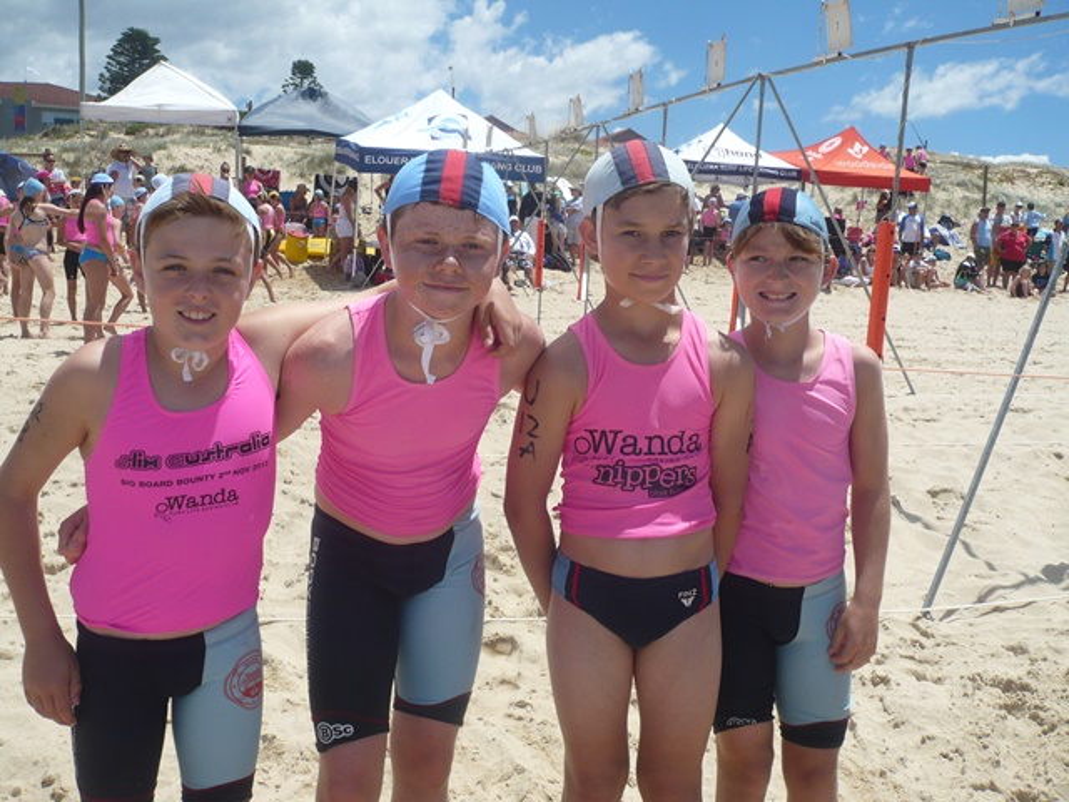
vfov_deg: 40.7
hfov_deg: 52.6
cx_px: 534
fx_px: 1081
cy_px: 401
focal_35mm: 35
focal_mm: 5.8
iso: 100
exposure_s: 1/320
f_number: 8
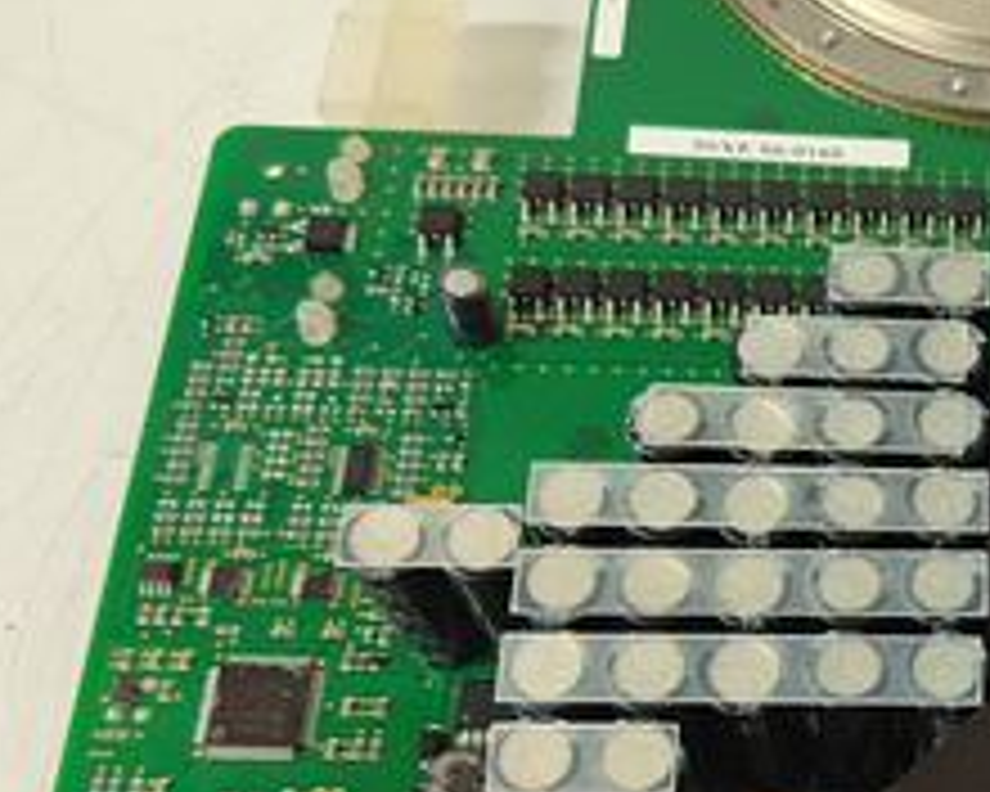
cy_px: 754
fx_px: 1494
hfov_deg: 33.6
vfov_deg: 28.2
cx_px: 981
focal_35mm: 51
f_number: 1.9
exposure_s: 1/50
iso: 1669
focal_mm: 5.52
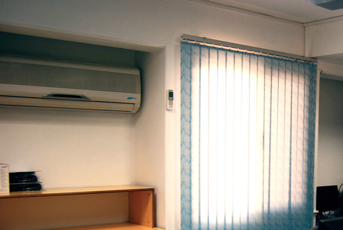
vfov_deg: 26.9
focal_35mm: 49
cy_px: 193
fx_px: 467
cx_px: 295
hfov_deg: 38.1
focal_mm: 18
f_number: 3.5
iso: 100
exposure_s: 1/15
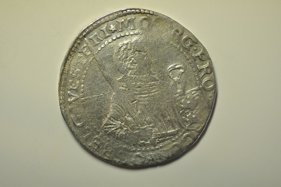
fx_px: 702
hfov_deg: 22.6
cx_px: 140
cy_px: 94
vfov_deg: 15.2
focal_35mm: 90
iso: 500
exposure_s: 1/250
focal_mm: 60
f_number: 4
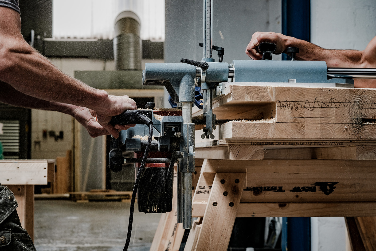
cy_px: 126
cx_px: 188
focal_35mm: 84
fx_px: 877
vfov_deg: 16.3
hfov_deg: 24.2
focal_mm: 56
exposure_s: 1/30
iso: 400
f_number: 8
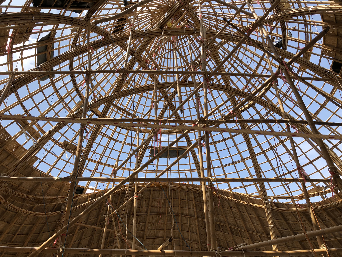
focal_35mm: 28
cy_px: 128
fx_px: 277
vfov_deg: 49.7
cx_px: 171
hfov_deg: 63.4
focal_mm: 3.99
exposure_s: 1/1412
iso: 20
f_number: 1.8
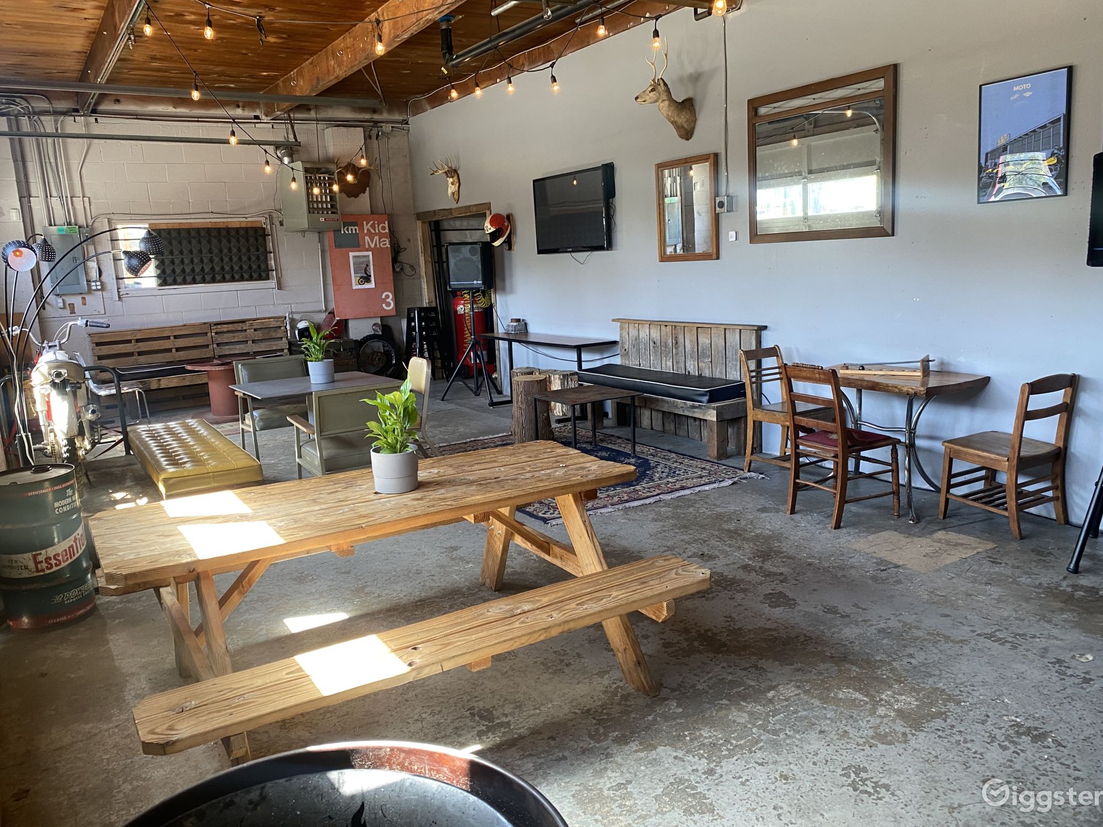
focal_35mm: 27
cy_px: 407
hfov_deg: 65.3
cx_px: 556
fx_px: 860
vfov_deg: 51.4
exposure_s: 1/60
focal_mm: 4.25
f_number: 1.8
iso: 100
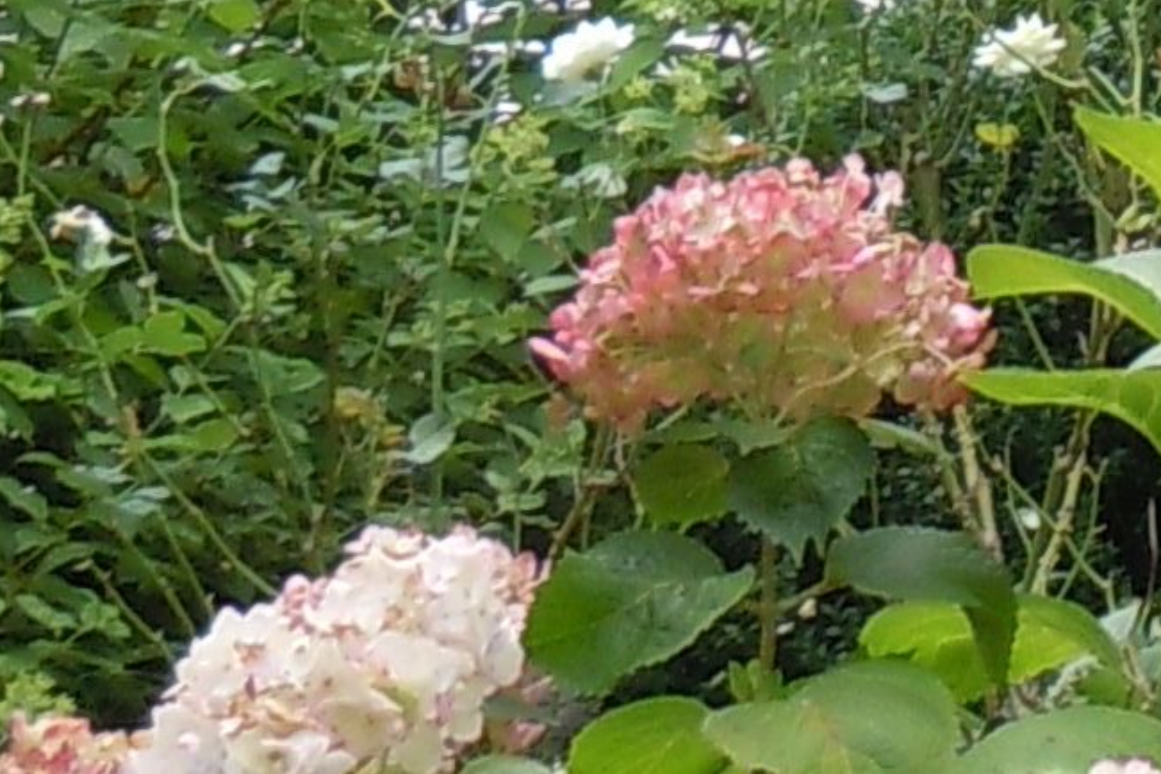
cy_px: -1181
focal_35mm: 207
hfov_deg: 9.7
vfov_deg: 6.3
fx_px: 6675
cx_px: 1659
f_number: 3.5
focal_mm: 5.4
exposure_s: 1/100
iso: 100
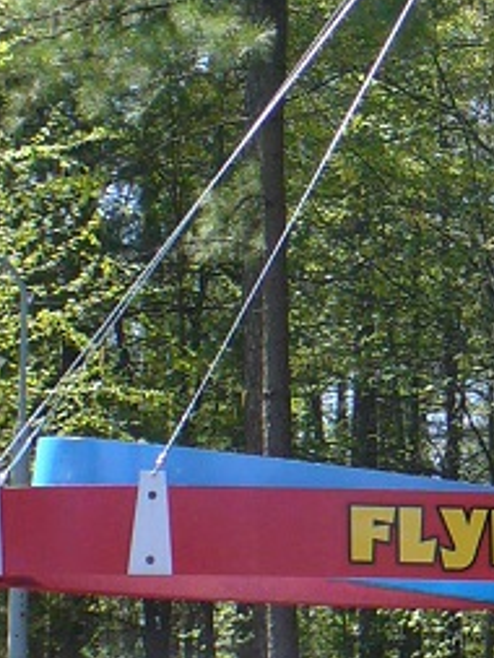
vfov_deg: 12.5
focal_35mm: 158
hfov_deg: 9.3
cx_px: 603
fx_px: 3004
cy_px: 296
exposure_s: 1/400
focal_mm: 6.1
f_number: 2.8
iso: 80
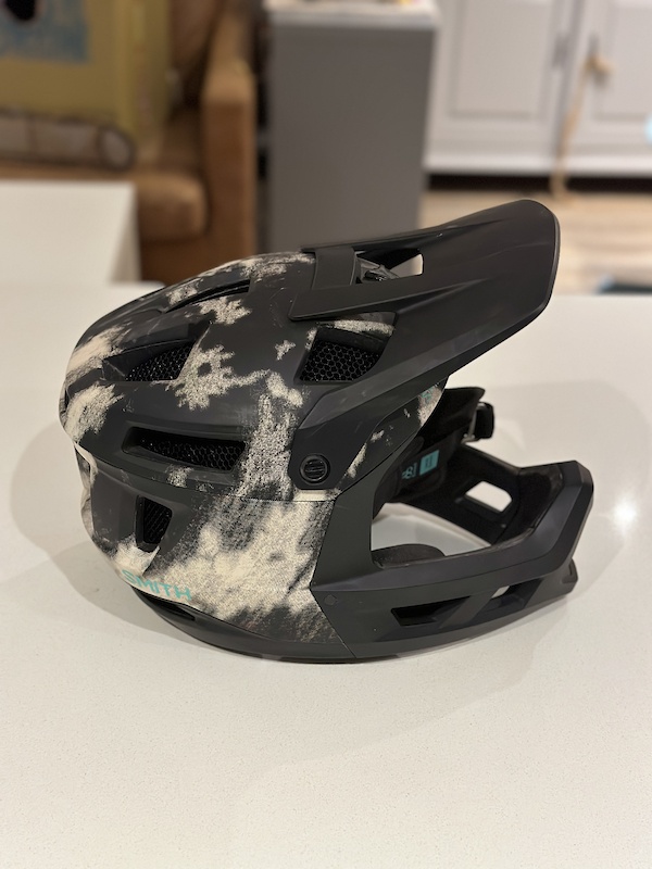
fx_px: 1205
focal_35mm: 48
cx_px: 326
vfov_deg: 39.7
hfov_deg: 30.3
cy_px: 434
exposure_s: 1/33
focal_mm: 6.86
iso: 500
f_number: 1.78
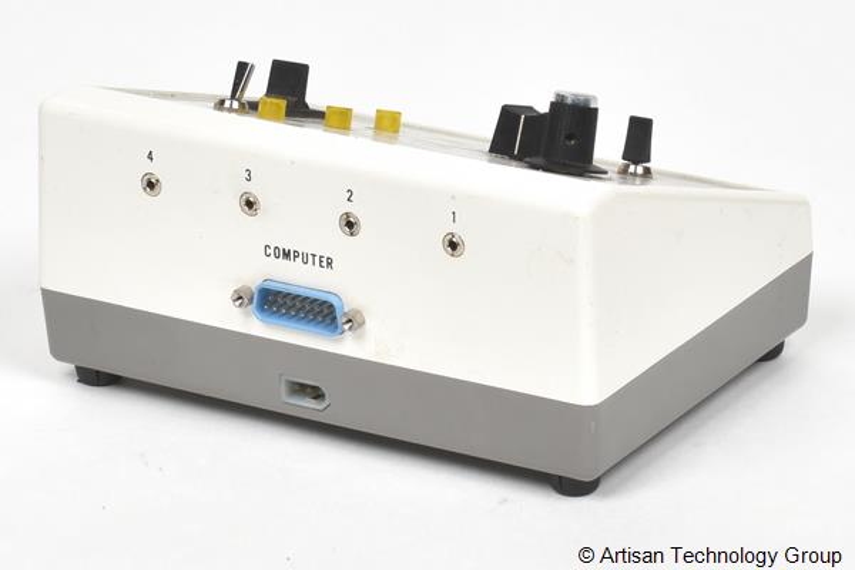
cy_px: 285
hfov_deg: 28.1
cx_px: 428
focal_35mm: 72
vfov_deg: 18.9
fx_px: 1710
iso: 200
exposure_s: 1/200
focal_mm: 48
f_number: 16
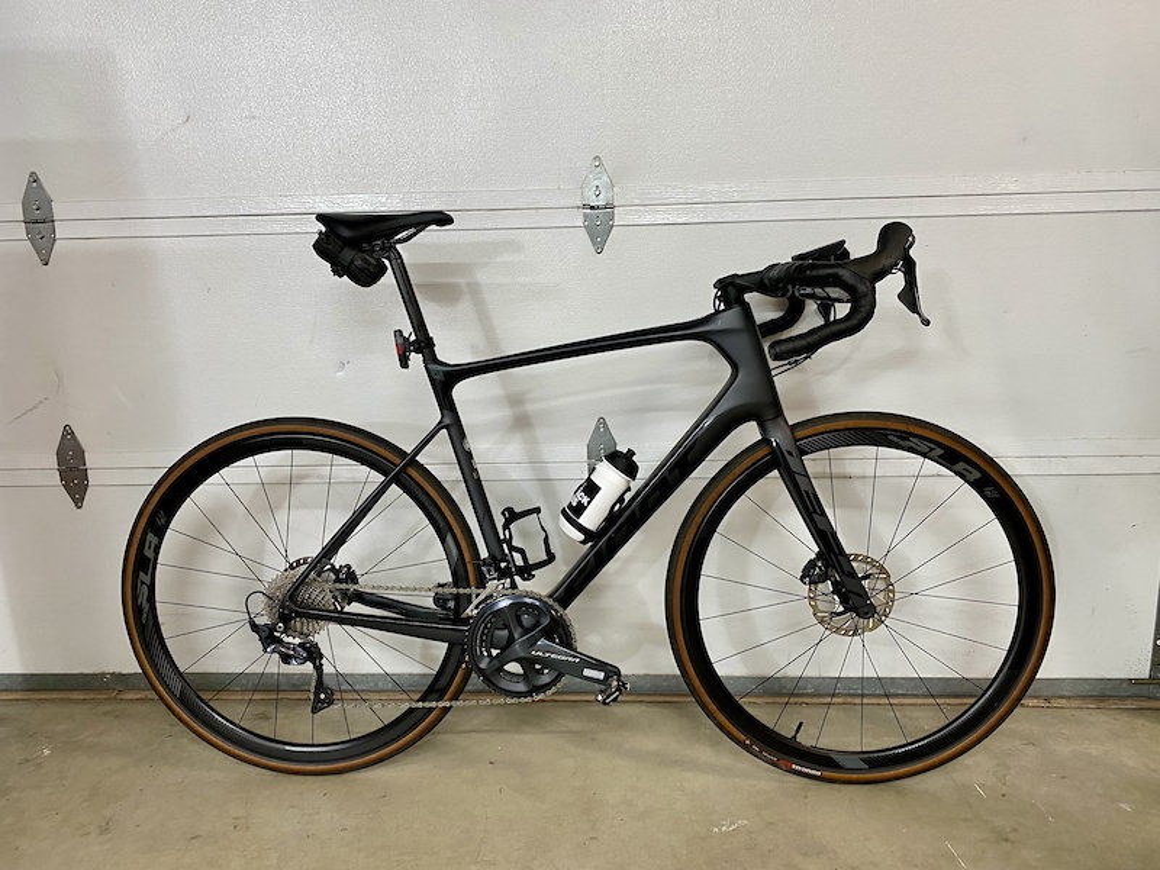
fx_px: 871
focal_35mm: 26
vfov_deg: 53.1
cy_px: 435
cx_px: 580
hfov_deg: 67.3
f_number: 1.8
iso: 100
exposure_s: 1/60
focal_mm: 4.25
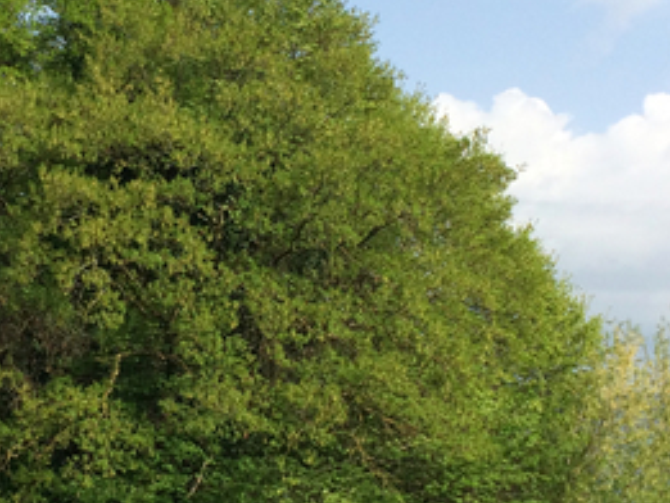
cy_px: 221
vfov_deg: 16.6
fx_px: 1723
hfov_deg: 21.6
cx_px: 80
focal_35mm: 89
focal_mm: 4.15
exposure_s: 1/1866
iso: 32
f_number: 2.2
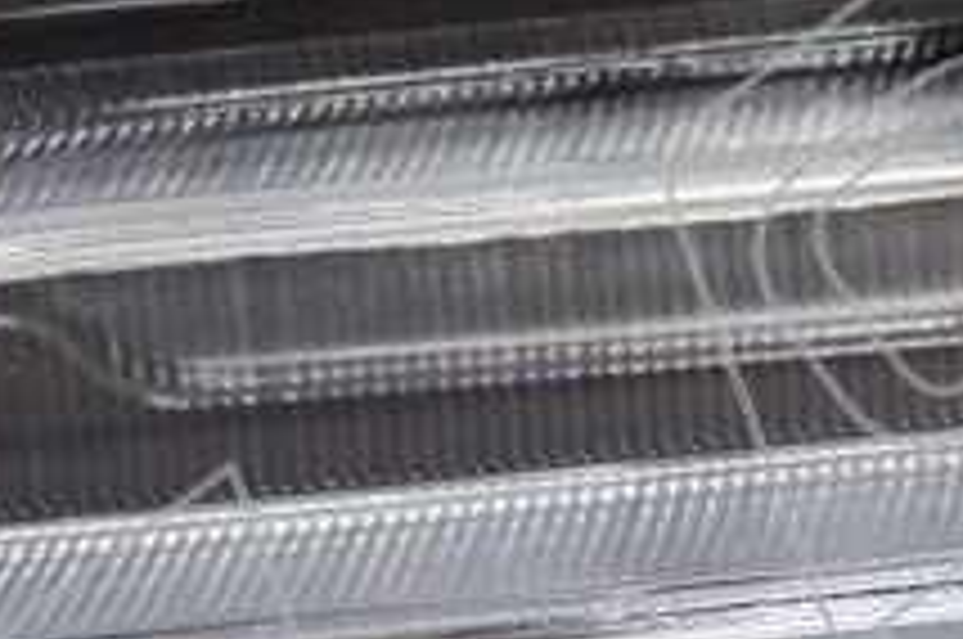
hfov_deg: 11.2
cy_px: 612
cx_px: 918
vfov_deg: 7.5
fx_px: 4861
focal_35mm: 182
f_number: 3.5
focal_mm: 16
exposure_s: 1/34
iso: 400
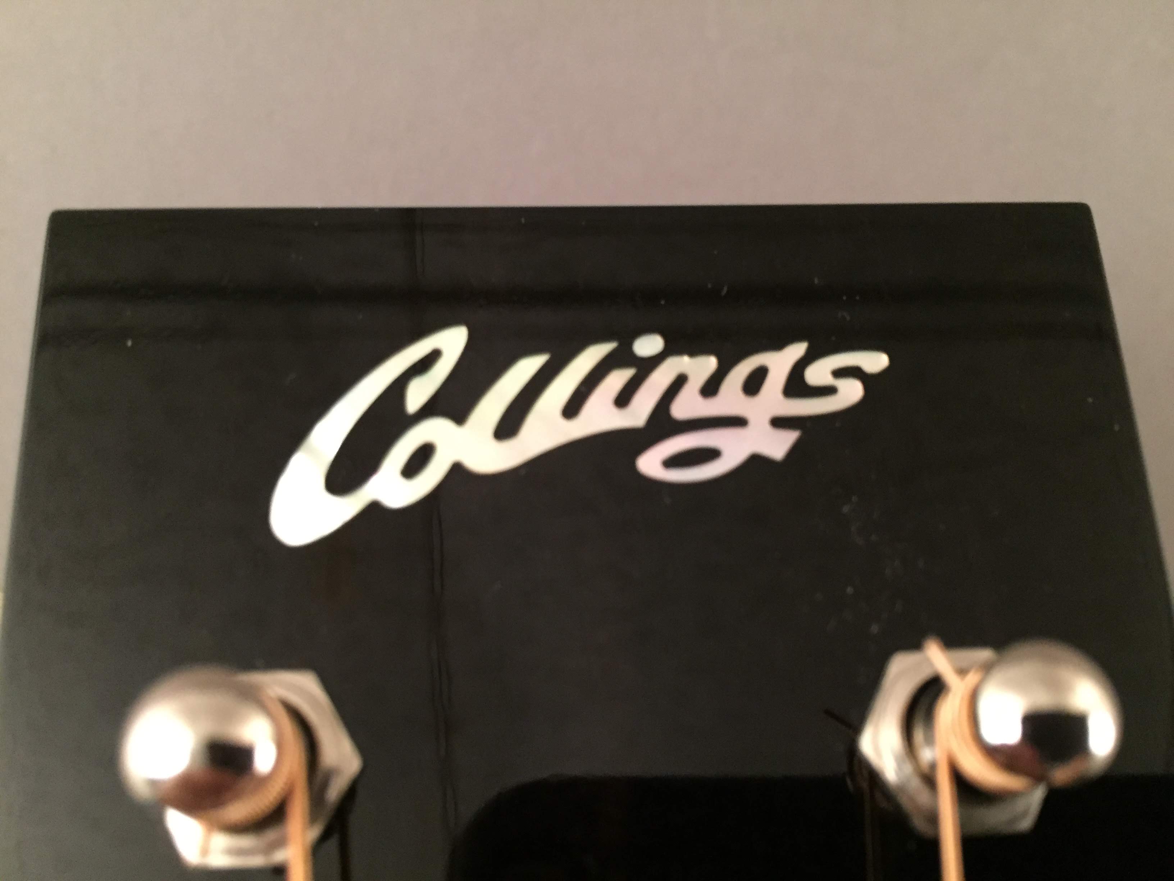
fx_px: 984
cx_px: 587
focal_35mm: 29
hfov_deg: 61.7
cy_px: 440
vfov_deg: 48.2
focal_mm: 4.15
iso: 320
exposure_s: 1/15
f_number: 2.2
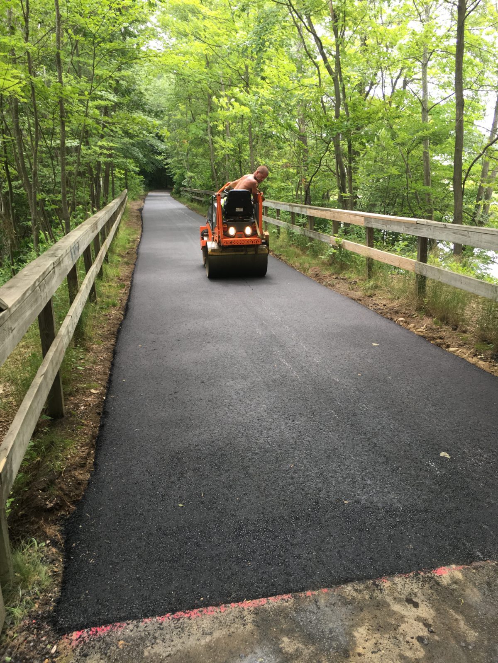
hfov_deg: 48.2
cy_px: 332
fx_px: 556
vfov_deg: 61.7
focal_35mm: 29
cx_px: 249
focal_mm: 4.15
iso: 32
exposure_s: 1/120
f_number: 2.2
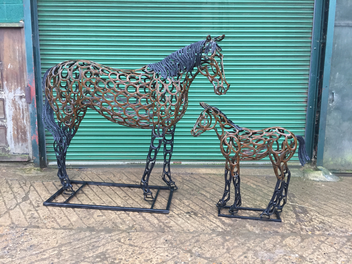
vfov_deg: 48.2
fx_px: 295
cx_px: 176
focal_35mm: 29
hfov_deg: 61.7
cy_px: 132
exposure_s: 1/33
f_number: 2.2
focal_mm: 4.15
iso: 100
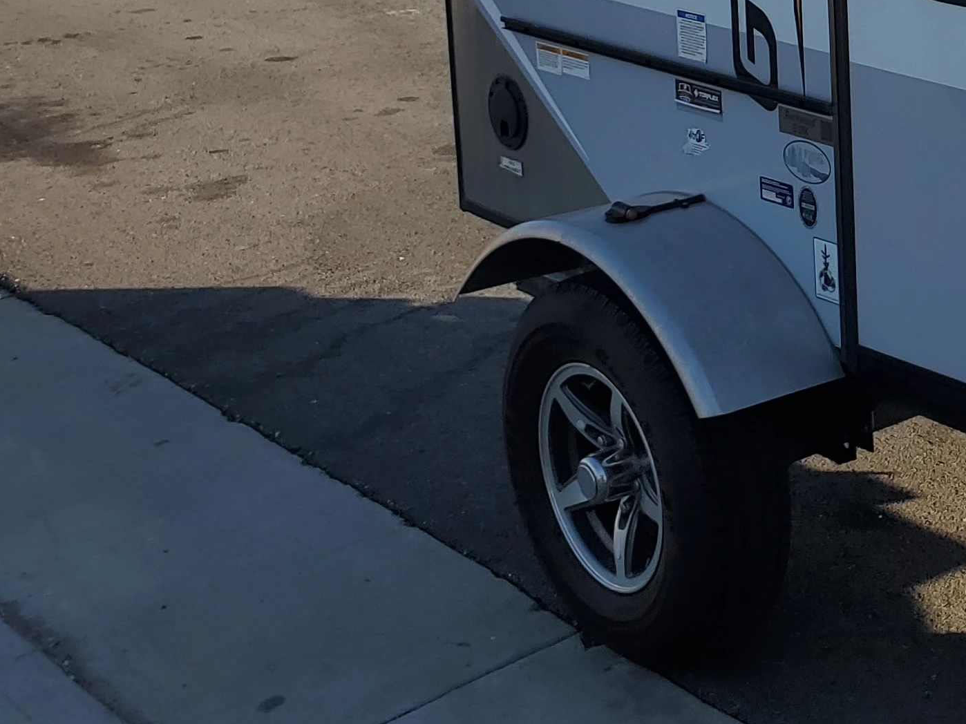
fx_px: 2093
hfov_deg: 22.4
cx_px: 1358
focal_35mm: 75
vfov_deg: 19.0
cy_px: -21
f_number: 2.4
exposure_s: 1/1517
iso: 50
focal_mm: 4.3
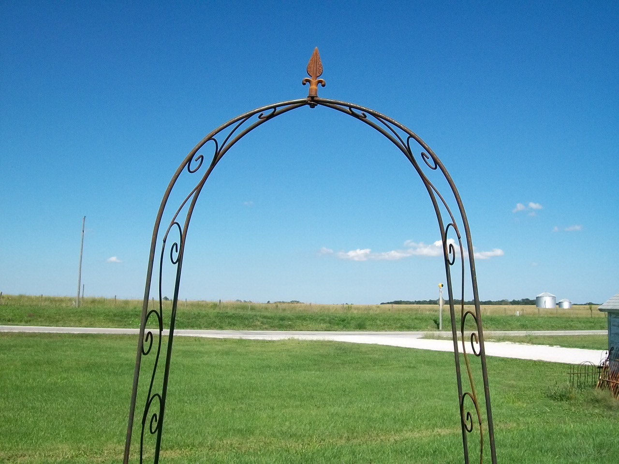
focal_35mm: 36
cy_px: 232
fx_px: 644
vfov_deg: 39.7
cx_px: 310
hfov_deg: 51.4
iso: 80
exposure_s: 1/500
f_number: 4.8
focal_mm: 6
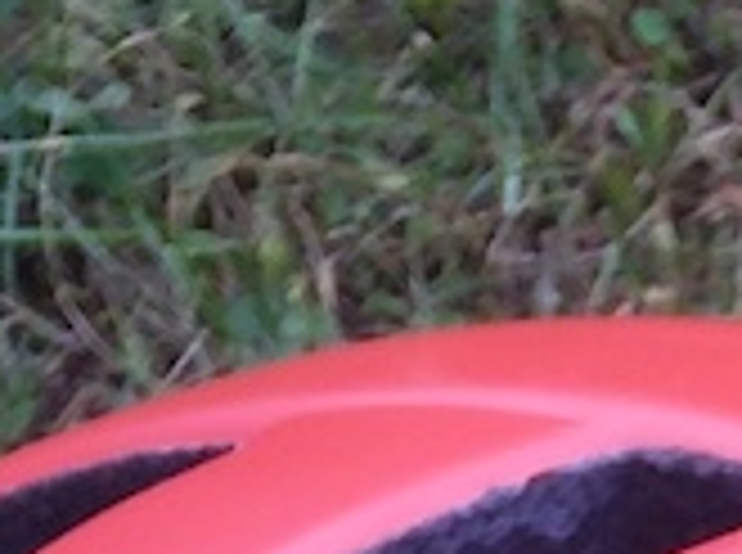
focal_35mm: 141
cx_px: 773
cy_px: 1270
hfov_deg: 13.8
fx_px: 3016
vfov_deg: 9.5
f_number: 1.9
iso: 50
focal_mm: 2.47
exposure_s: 1/60
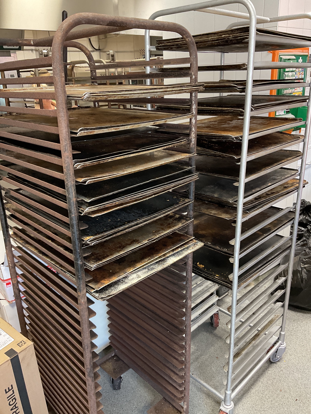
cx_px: 156
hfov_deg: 48.2
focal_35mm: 29
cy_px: 207
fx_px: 347
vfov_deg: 61.7
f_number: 1.8
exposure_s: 1/50
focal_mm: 3
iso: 125
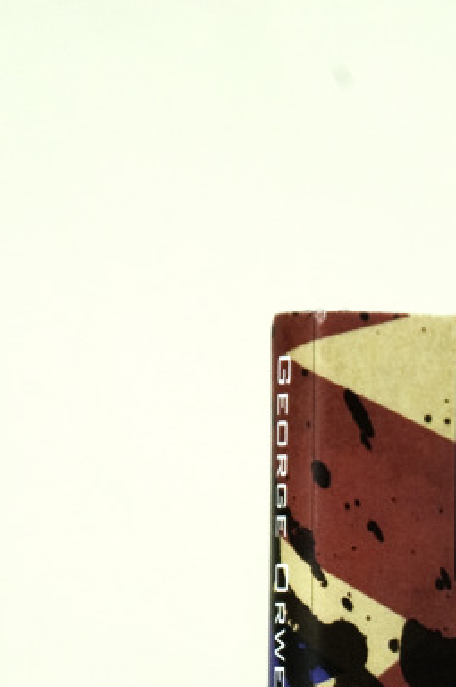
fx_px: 6001
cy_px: 867
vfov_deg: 6.5
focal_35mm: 315
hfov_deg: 4.3
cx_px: 594
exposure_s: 1/4
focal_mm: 80
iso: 200
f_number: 9
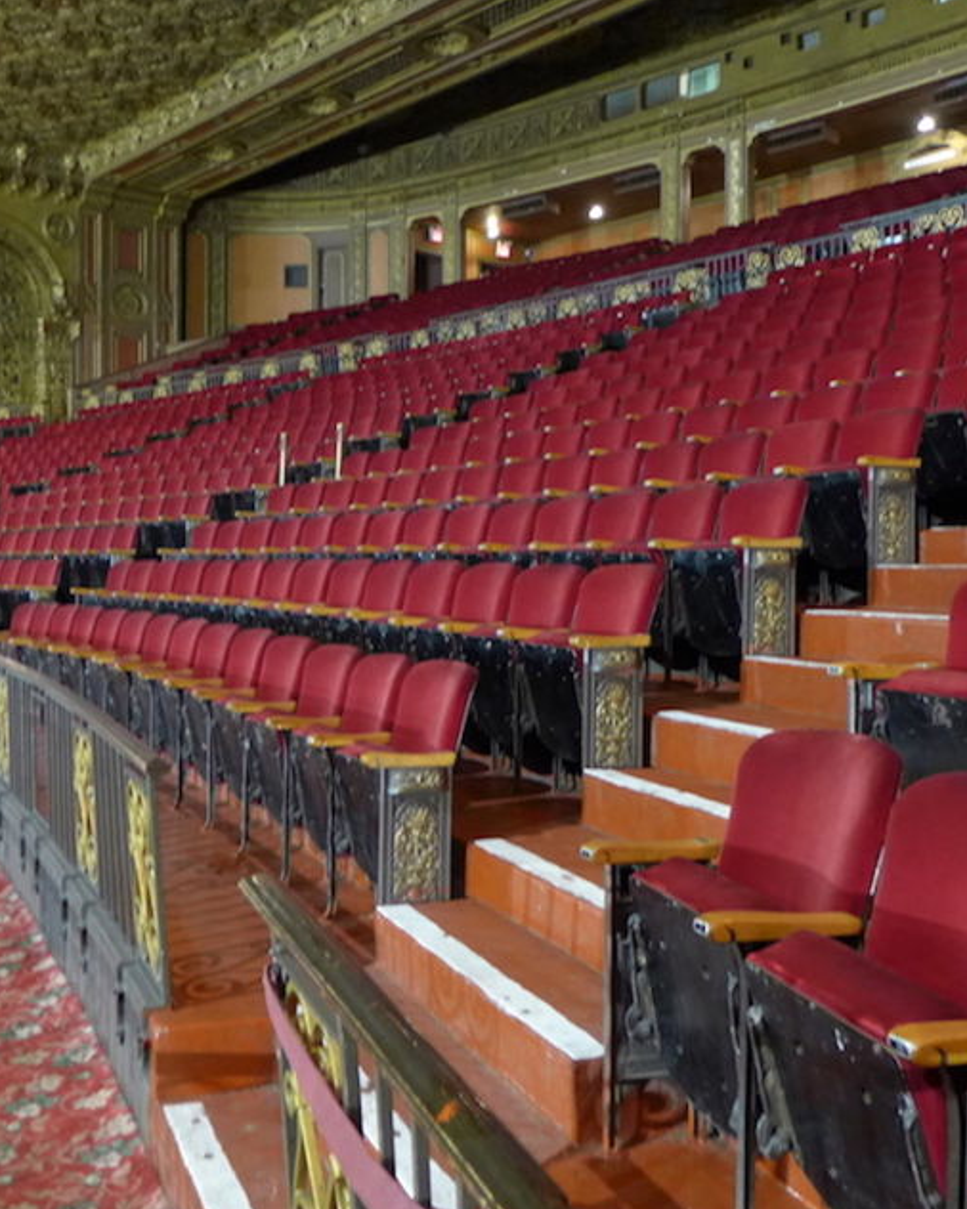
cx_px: 327
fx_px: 1324
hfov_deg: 39.7
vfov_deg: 49.1
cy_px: 605
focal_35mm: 37
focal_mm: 5.1
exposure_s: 1/8
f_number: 1.5
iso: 400
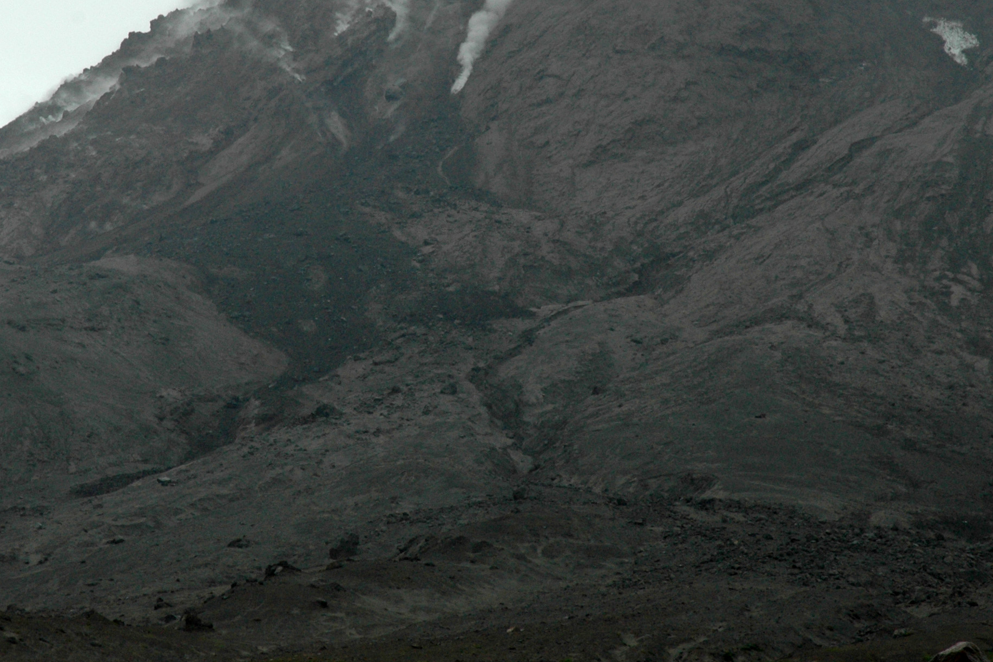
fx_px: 4744
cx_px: 425
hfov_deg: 11.9
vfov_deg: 8.0
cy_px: 165
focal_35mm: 172
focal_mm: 70
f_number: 9
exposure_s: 1/320
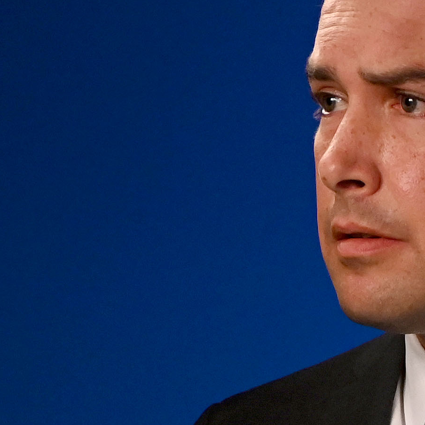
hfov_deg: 1.5
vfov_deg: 1.5
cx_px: 793
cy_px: 805
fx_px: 15780
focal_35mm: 1136
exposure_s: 1/400
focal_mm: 200
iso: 2500
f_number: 4
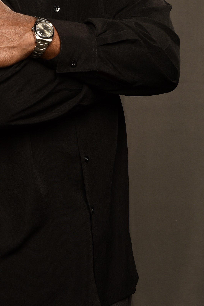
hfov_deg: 8.7
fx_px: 1335
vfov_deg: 13.0
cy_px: 29
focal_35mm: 157
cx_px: 12
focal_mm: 65
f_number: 8
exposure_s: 1/160
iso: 200
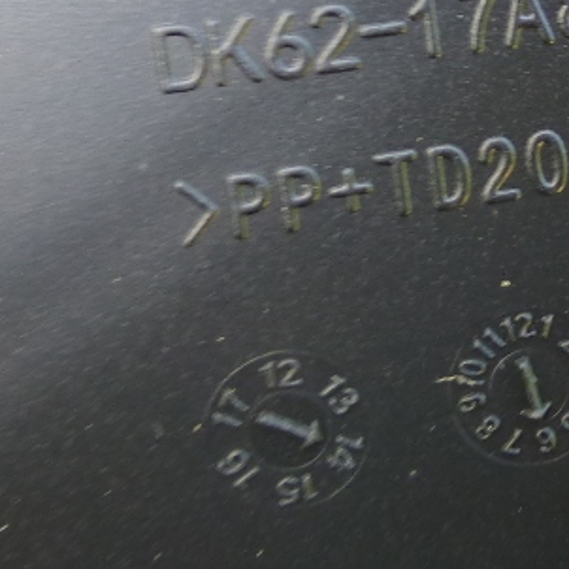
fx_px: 1339
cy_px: 11
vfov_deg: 23.1
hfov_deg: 22.2
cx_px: 675
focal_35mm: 72
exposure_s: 1/20
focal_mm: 4.3
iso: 100
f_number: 3.3
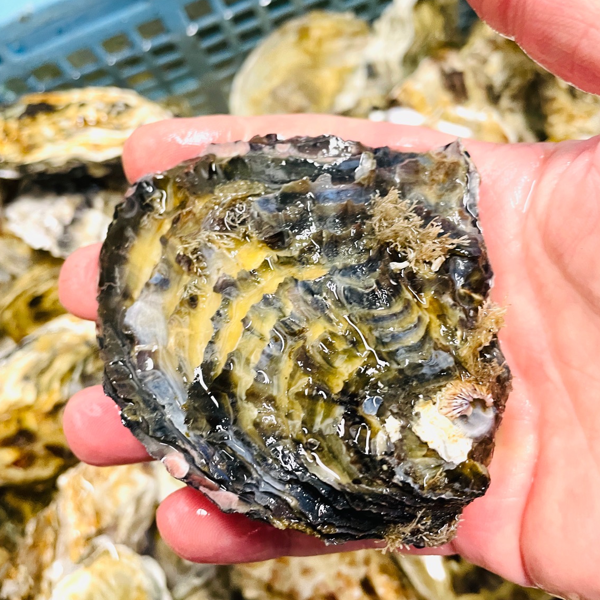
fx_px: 608
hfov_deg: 52.5
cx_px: 300
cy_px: 269
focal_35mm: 31
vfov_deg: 52.4
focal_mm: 4.2
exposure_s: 1/50
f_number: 1.6
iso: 250
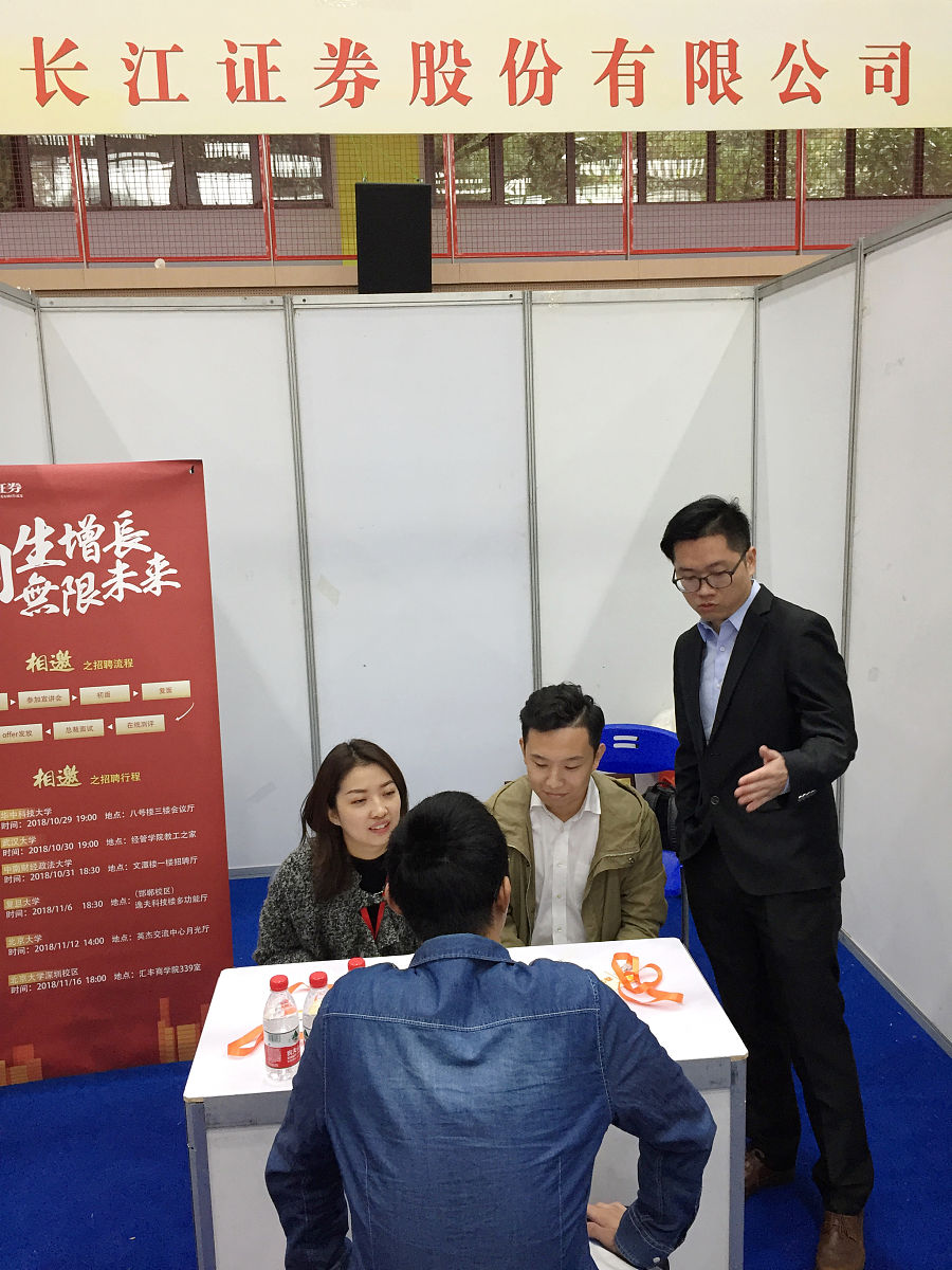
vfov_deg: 61.7
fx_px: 1063
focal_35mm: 29
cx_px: 476
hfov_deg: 48.2
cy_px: 635
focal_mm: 4.15
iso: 125
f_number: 2.2
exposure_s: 1/33
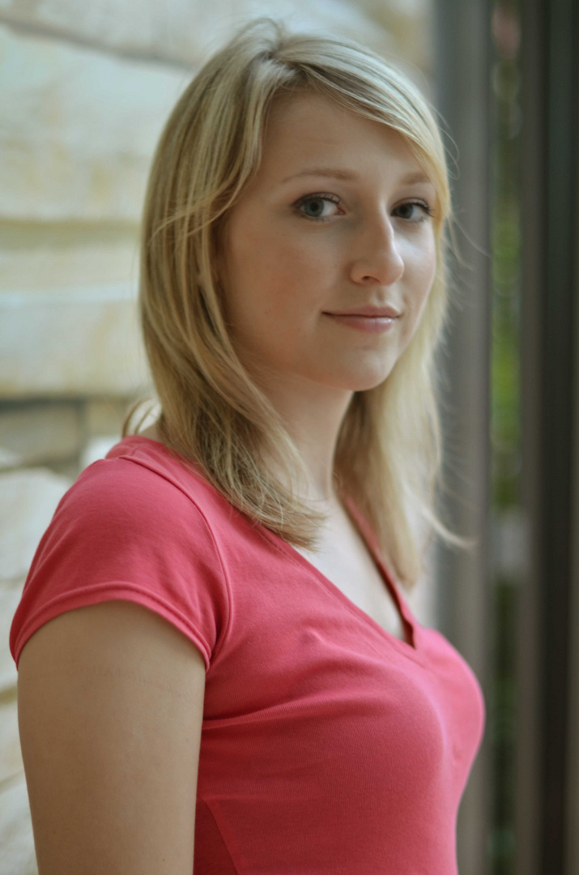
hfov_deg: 18.1
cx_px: 290
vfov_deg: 27.0
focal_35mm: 75
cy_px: 438
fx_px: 1818
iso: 200
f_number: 1.8
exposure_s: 1/40
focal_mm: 50
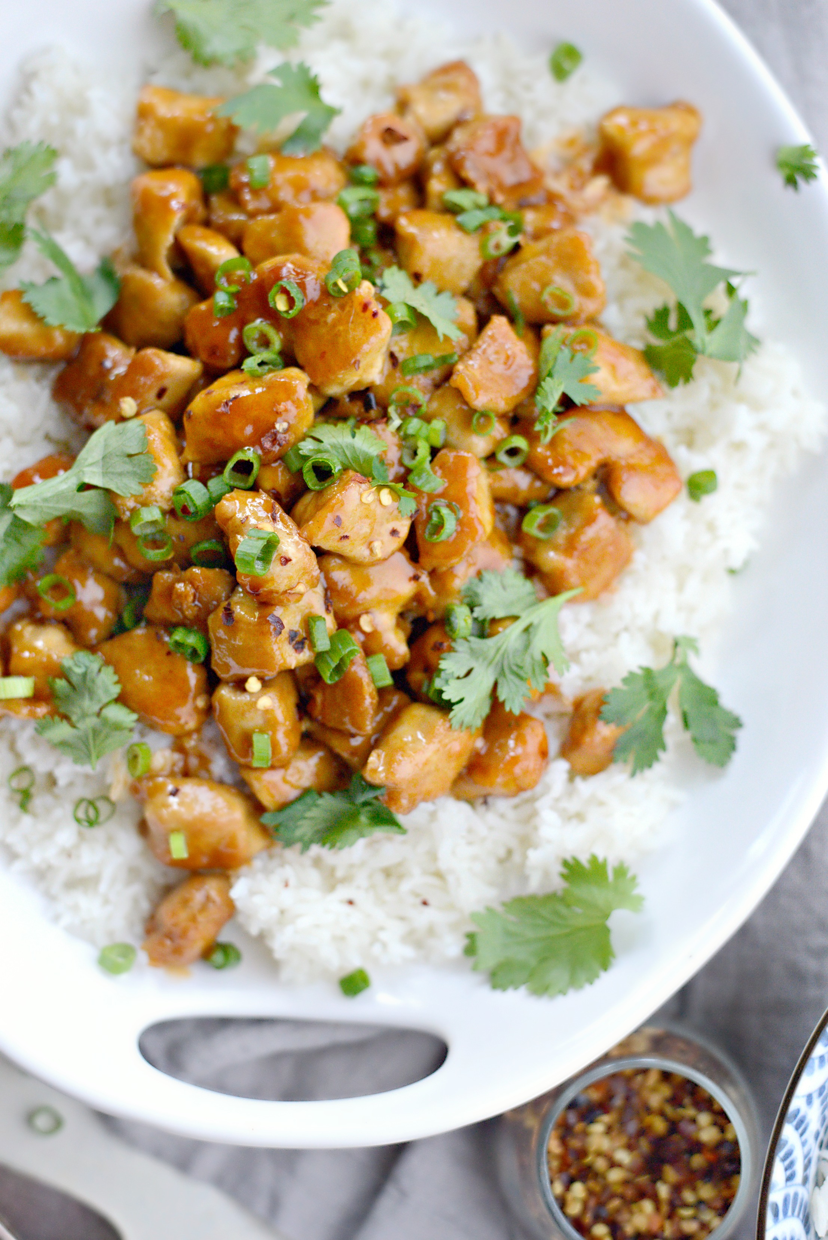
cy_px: 620
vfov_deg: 39.6
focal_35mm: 50
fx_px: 1724
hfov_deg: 27.0
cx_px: 414
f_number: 3.2
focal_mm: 50
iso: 3200
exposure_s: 1/1000
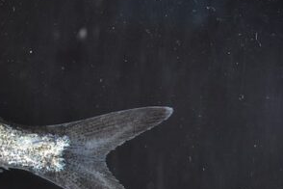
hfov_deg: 12.8
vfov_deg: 8.7
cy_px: 155
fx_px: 1234
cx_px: -54
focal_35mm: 157
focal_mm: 40
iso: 100
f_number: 20
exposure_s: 1/13
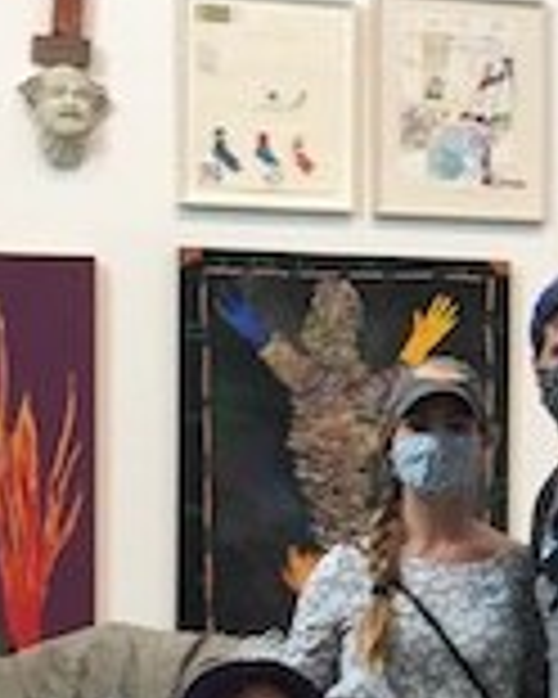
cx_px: 770
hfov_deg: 11.7
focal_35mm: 128
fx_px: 2642
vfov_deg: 15.0
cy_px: 466
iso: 25
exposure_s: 1/30
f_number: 2.2
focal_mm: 4.15
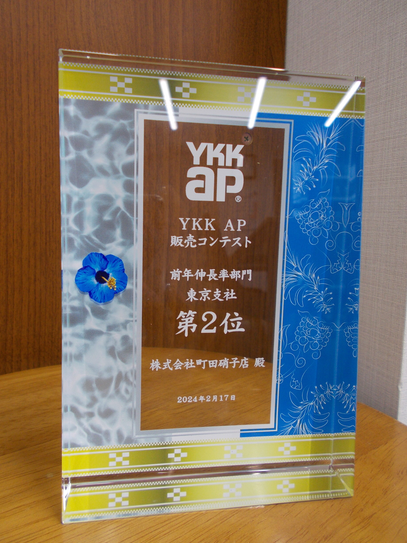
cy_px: 272
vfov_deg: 65.3
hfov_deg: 51.4
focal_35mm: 27
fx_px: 423
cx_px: 206
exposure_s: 1/30
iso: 80
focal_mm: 4.6
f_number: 3.2
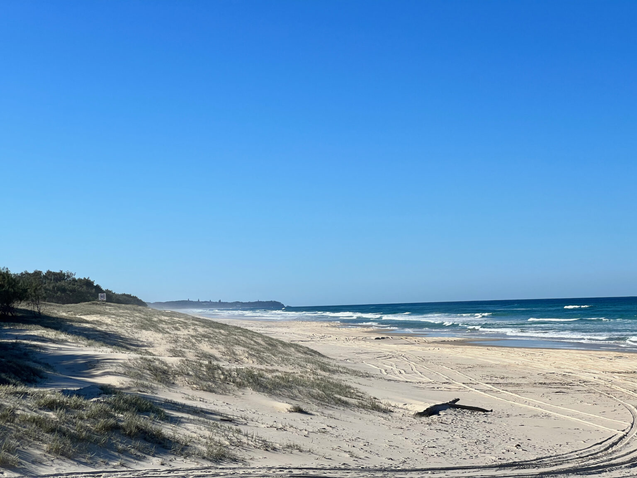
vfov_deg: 19.1
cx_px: 318
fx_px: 1417
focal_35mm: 77
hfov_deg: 25.3
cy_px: 239
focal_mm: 9
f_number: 2.8
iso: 32
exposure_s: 1/1325
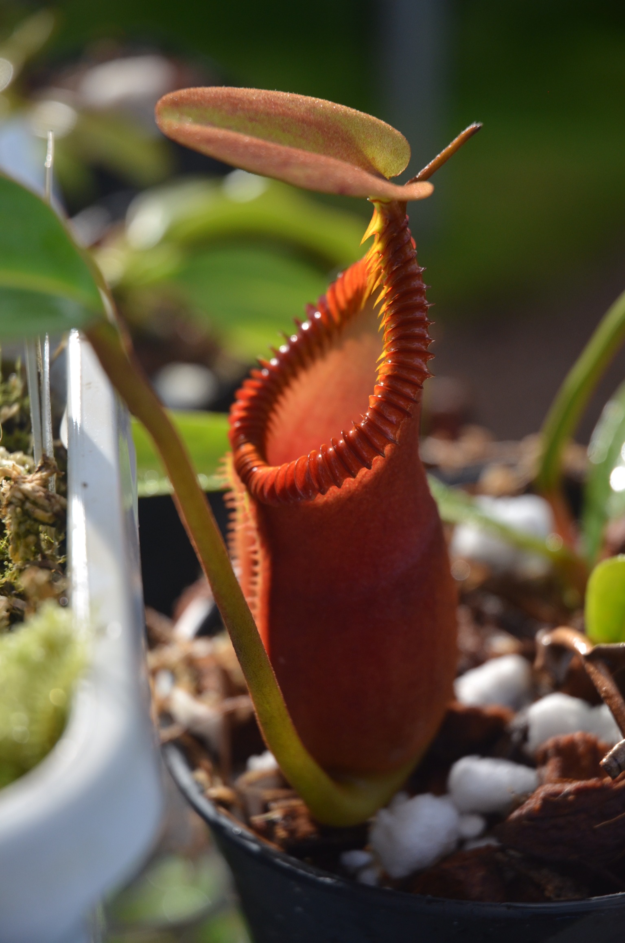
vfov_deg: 19.5
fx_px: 2747
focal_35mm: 105
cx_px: 312
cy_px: 472
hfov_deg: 13.0
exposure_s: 1/320
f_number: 4.5
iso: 400
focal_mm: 70
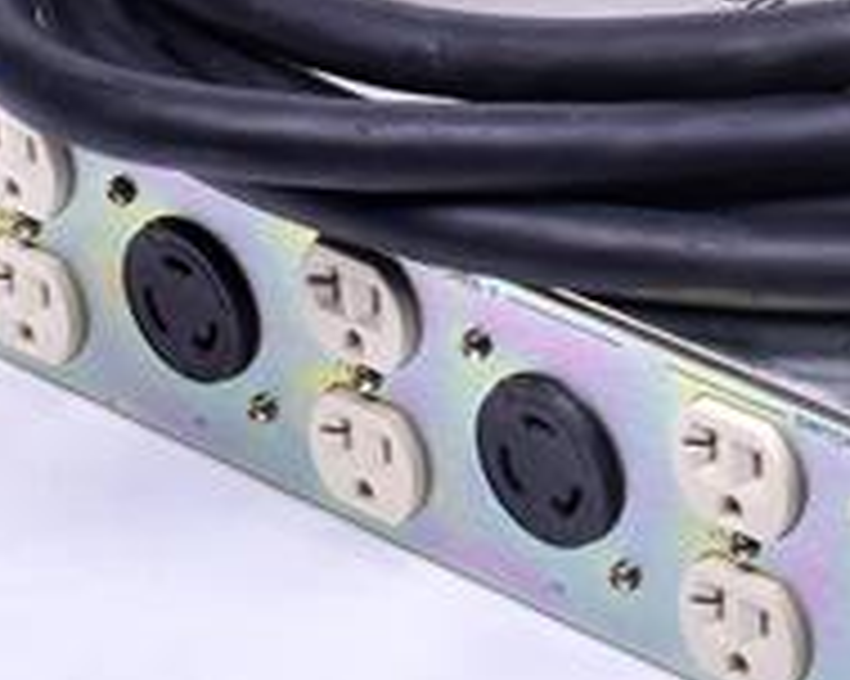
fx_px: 3256
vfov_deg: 11.8
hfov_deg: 14.4
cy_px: 99
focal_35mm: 129
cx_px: 1021
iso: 200
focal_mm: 29
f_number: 11
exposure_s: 1/250
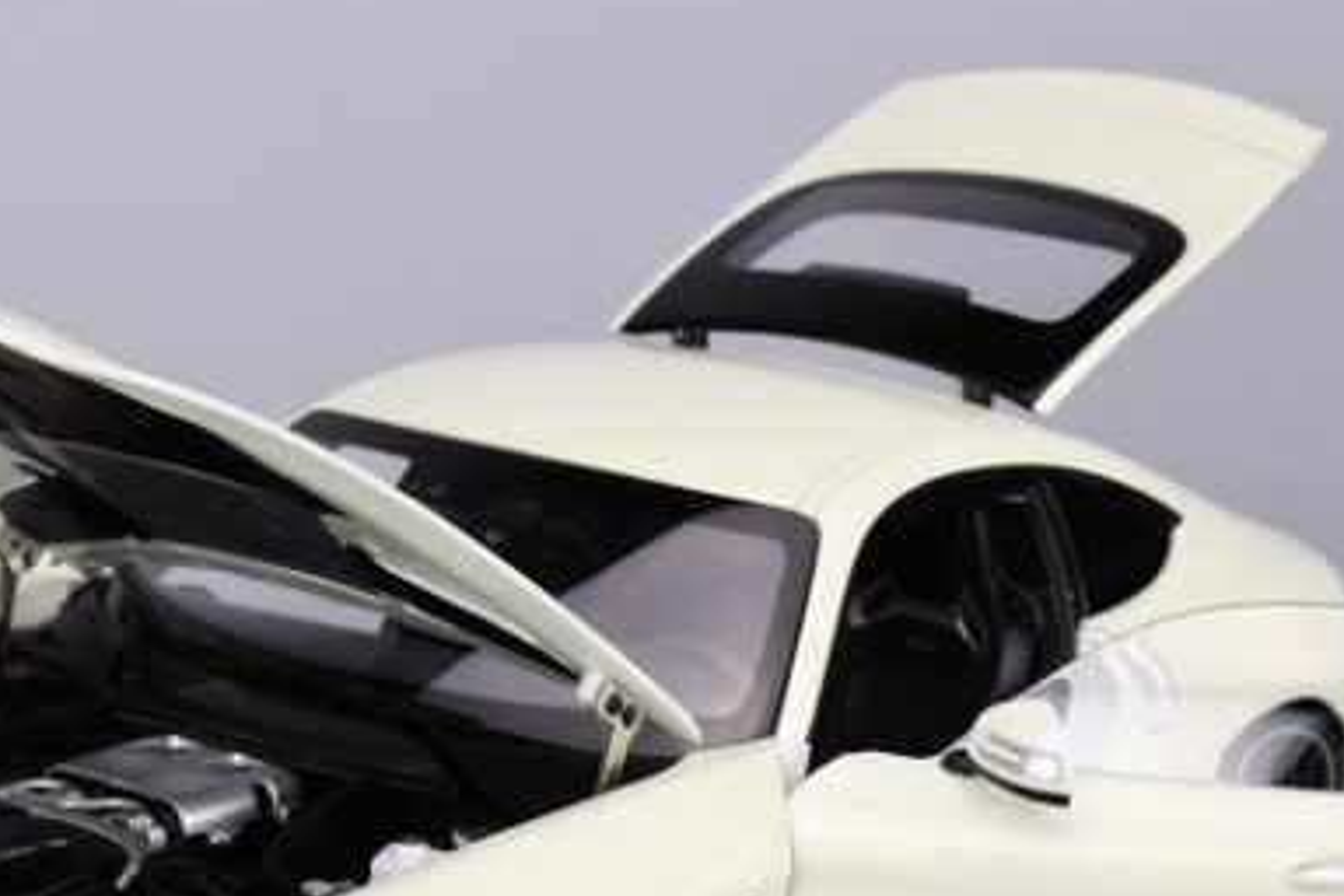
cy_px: 791
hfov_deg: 19.9
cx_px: 374
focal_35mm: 102
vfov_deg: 13.3
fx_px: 3808
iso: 100
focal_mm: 34
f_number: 16
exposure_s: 1/13
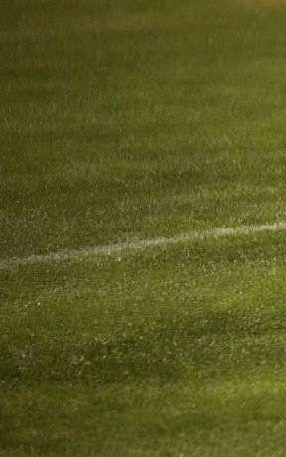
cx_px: 771
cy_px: 29
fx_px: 5443
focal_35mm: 437
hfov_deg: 3.0
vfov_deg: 4.8
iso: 12800
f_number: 2.8
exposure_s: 1/800
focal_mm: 122
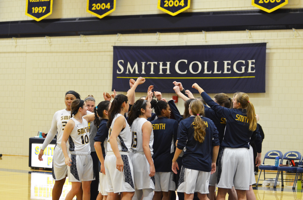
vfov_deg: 13.0
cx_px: 152
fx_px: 882
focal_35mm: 105
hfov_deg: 19.5
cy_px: 100
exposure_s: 1/200
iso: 1600
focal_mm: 70
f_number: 2.8
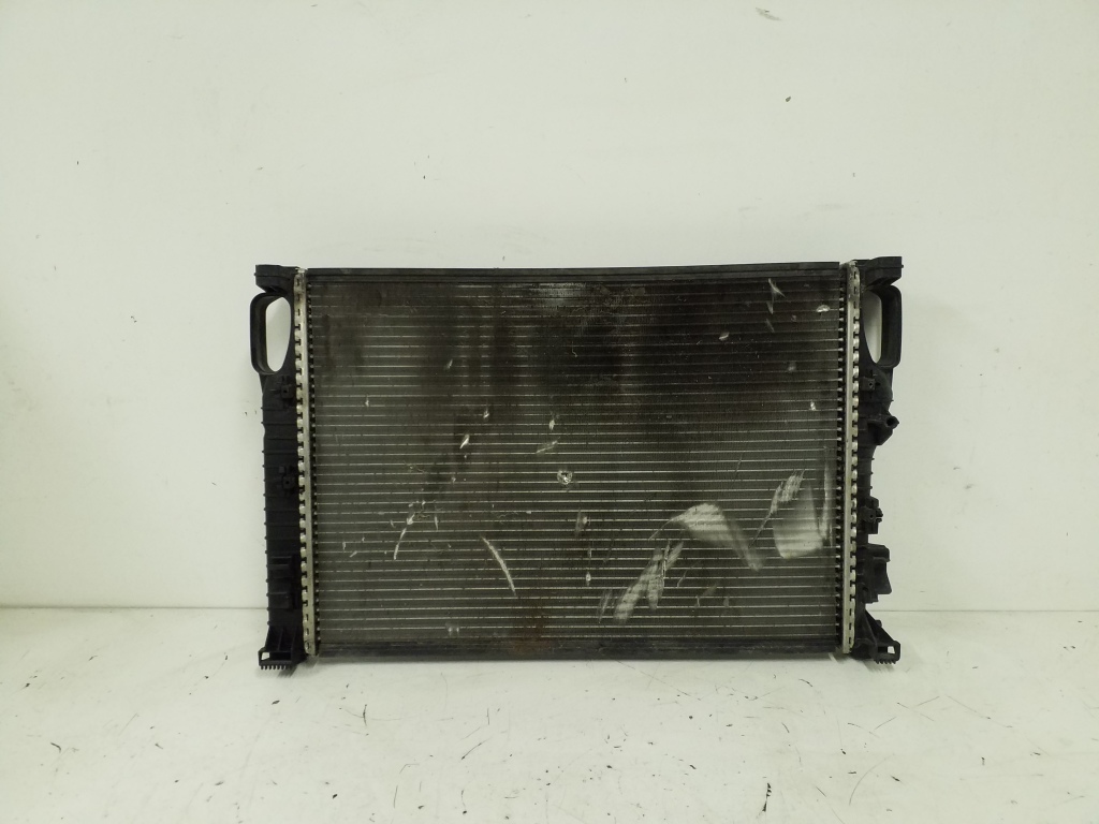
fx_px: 857
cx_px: 550
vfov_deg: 51.4
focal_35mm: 27
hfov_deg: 65.3
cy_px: 412
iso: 200
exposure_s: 1/33
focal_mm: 3.6
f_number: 1.9
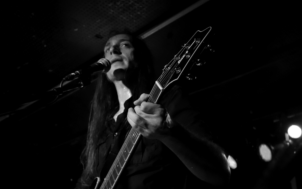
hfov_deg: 46.2
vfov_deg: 29.9
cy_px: 91
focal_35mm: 43
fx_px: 354
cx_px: 151
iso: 3200
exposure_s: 1/50
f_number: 3.2
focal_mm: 15.45
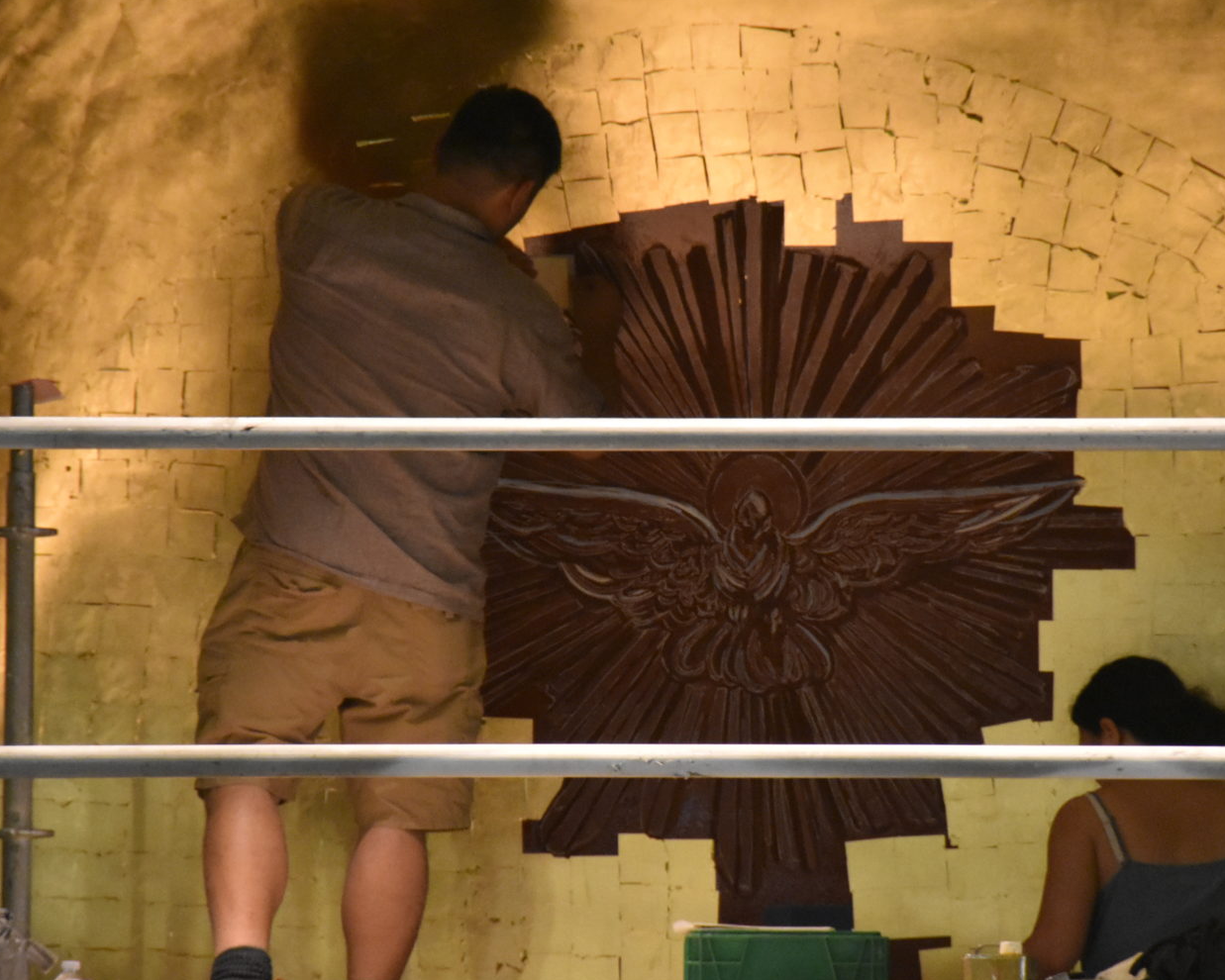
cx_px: 666
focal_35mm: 455
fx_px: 16499
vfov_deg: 3.4
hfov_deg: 4.3
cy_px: 472
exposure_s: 1/125
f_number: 5.6
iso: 4500
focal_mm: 200
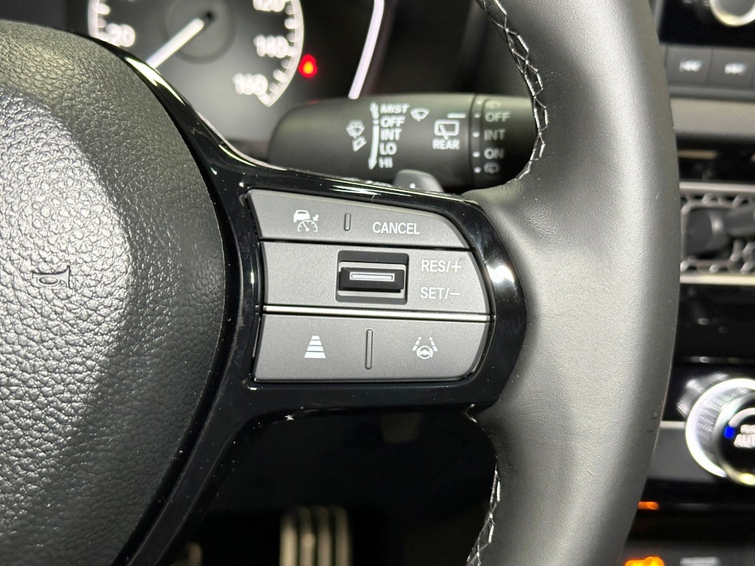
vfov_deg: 30.3
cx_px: 378
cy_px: 283
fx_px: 1047
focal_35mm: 48
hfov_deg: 39.7
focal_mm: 6.86
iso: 400
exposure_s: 1/40
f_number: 1.78
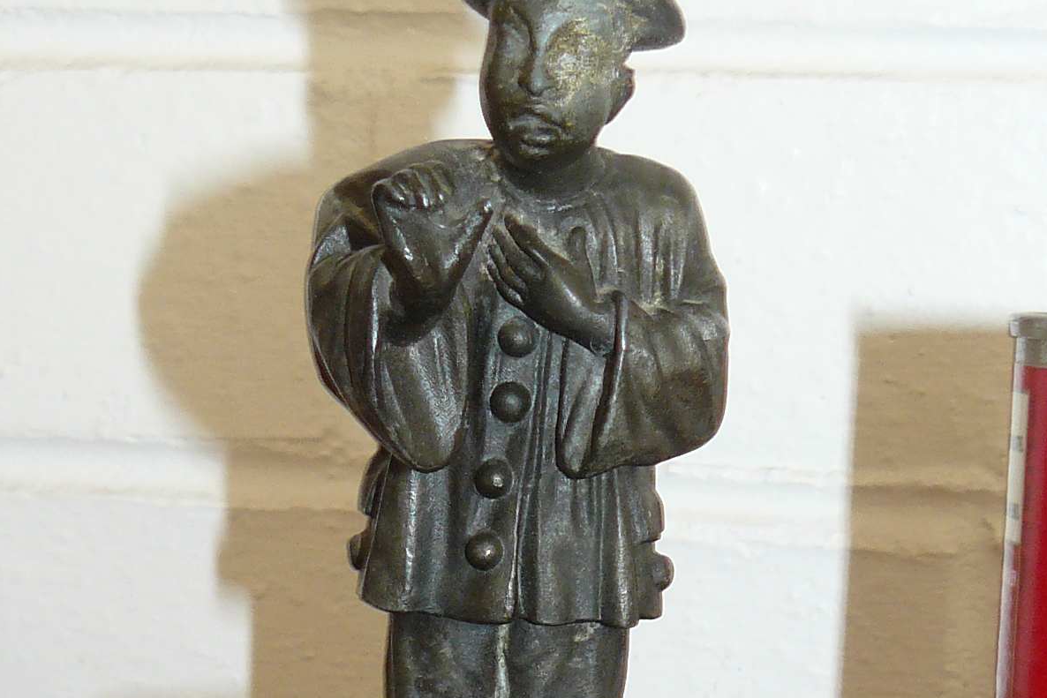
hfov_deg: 21.0
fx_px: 2821
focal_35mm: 97
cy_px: 550
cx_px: 632
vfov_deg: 14.0
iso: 100
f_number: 2.8
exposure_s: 1/30
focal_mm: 6
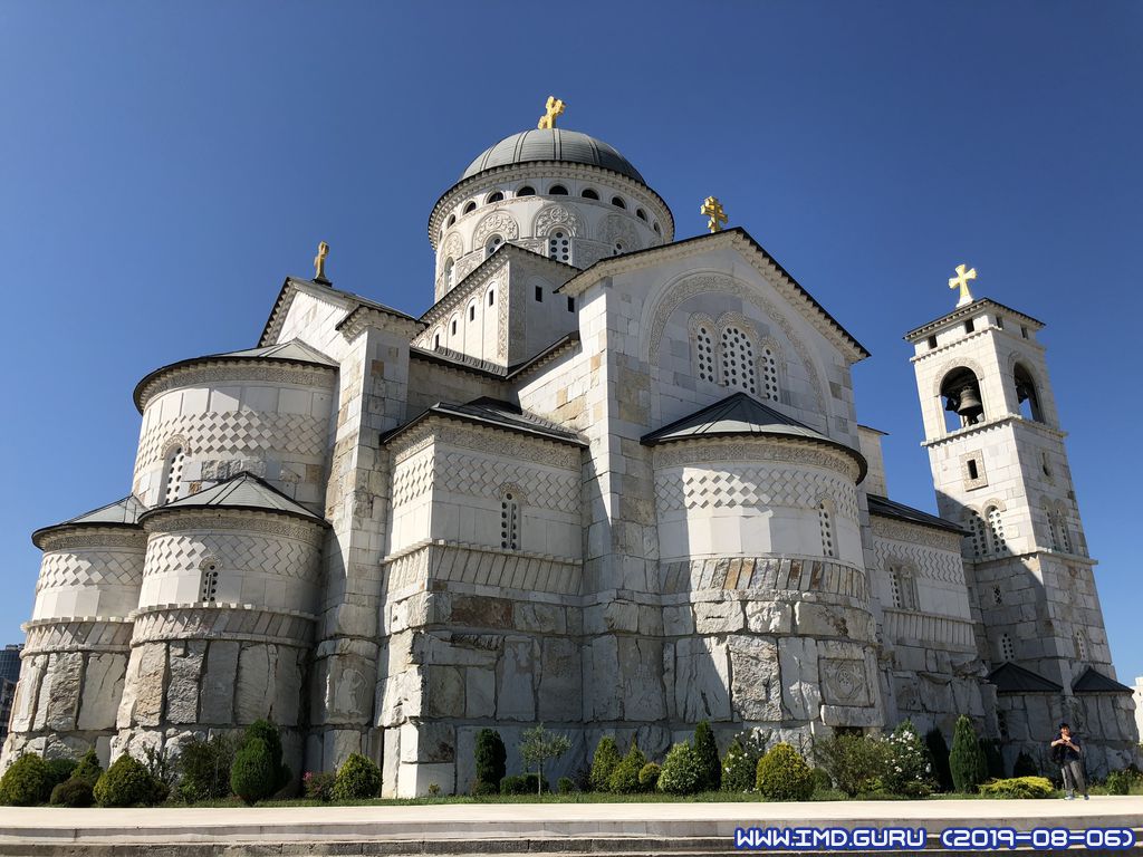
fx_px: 925
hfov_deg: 63.4
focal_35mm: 28
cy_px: 428
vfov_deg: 49.7
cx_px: 572
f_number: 1.8
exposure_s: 1/2667
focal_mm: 4
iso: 20
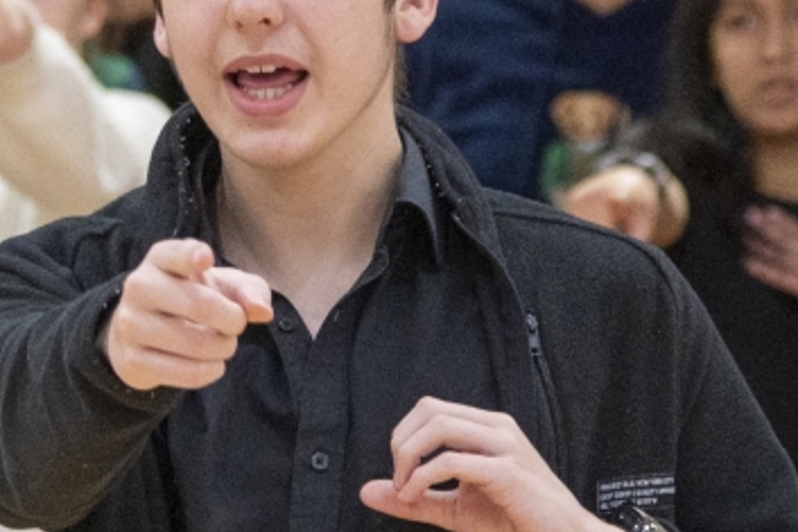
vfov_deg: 2.9
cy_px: 302
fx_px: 10546
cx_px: 161
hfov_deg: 4.3
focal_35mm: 476
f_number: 4
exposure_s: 1/125
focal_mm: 105
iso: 2000
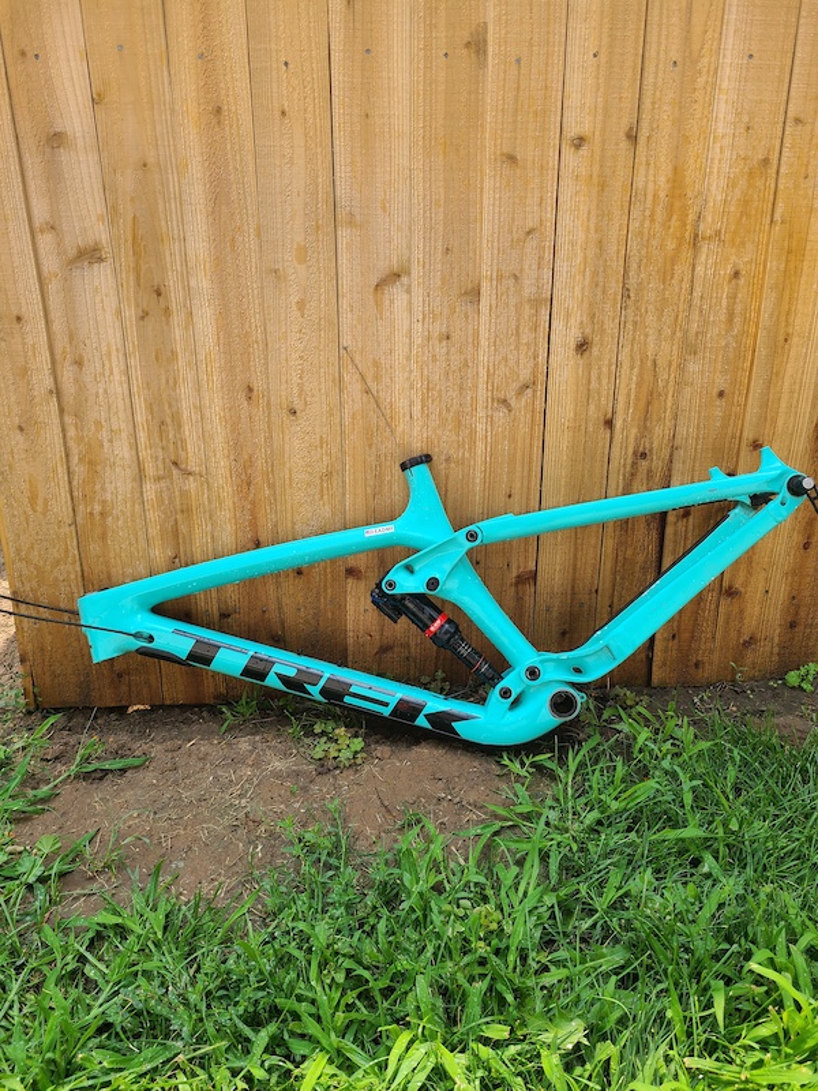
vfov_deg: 67.3
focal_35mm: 26
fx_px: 819
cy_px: 546
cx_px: 409
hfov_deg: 53.1
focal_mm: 5.4
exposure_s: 1/934
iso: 40
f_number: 1.8
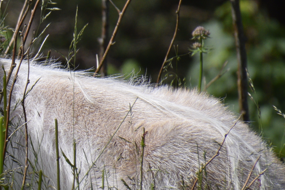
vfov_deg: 0.8
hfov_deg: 1.3
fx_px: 12927
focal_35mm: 1633
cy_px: 38
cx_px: -68
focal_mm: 300
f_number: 10
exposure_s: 1/1000
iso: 400
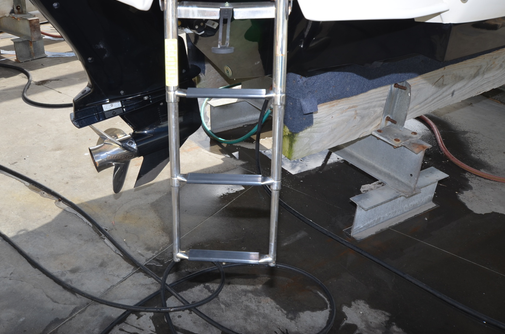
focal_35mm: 35
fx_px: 490
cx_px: 219
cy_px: 140
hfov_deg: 54.4
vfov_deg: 37.6
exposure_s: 1/250
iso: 160
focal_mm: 20
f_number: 8
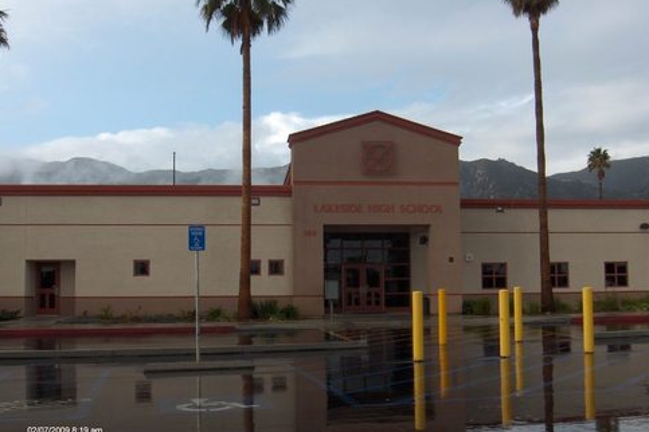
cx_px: 329
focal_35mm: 42
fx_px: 757
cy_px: 231
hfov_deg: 46.4
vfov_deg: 31.9
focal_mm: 8
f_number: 4.8
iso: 100
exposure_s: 1/282
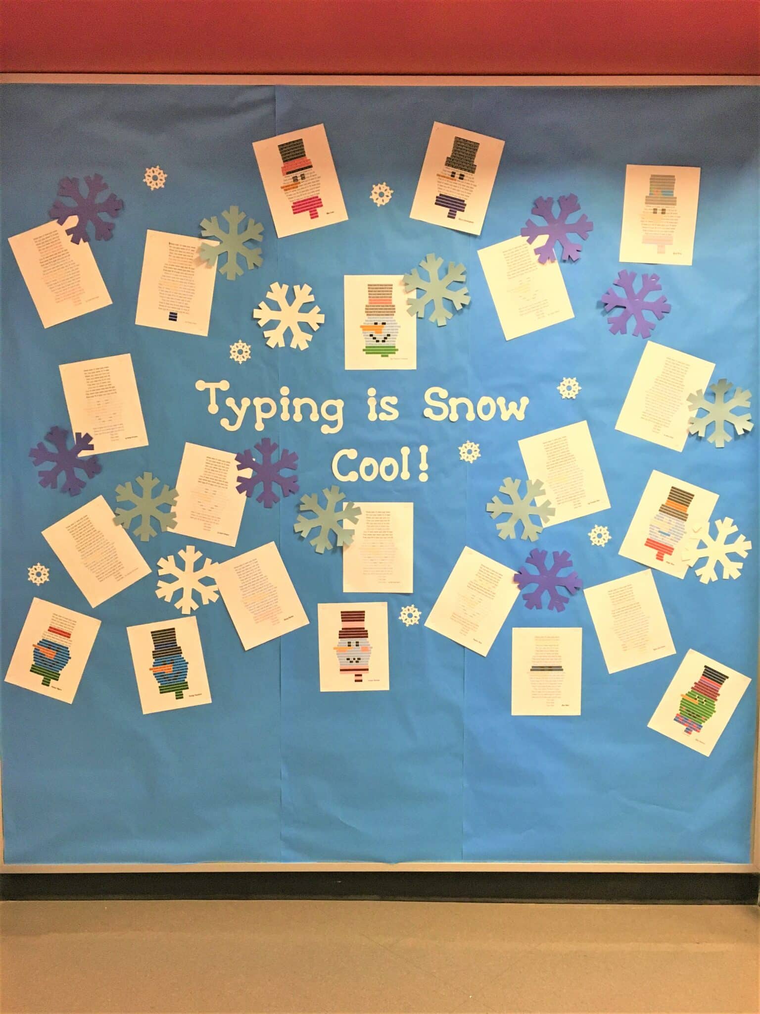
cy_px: 507
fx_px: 849
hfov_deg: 48.2
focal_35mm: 29
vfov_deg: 61.7
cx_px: 380
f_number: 2.2
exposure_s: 1/30
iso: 160
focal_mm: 4.15
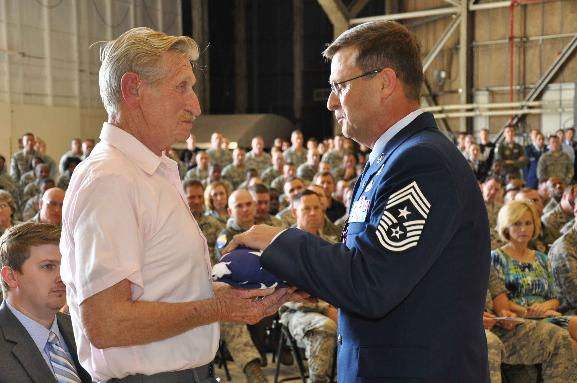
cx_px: 288
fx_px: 1201
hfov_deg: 27.0
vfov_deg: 18.1
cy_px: 192
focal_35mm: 75
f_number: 5
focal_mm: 50
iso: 800
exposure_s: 1/60
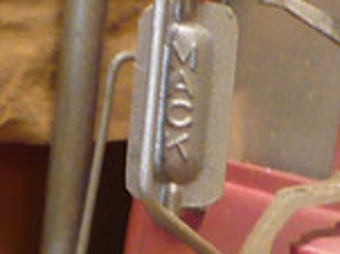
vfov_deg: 5.5
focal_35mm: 262
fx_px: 2571
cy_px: 537
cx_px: 193
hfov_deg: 7.6
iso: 200
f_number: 2.8
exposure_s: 1/13
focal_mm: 6.1
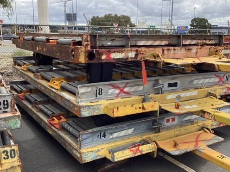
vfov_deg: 35.9
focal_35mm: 40
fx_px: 266
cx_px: 124
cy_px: 98
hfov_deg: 46.8
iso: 25
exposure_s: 1/403
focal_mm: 3.3
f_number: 2.4
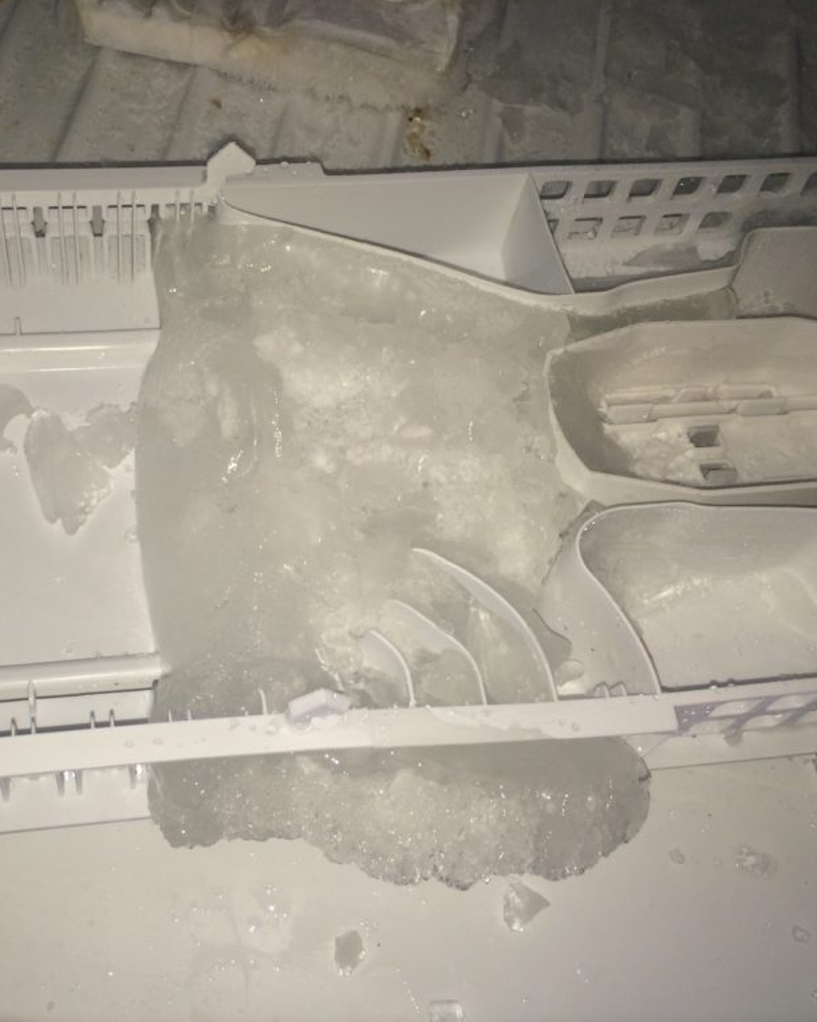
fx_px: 1149
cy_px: 510
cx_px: 273
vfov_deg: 47.9
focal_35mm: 38
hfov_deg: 38.7
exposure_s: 1/148
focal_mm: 4.15
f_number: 2.2
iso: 32
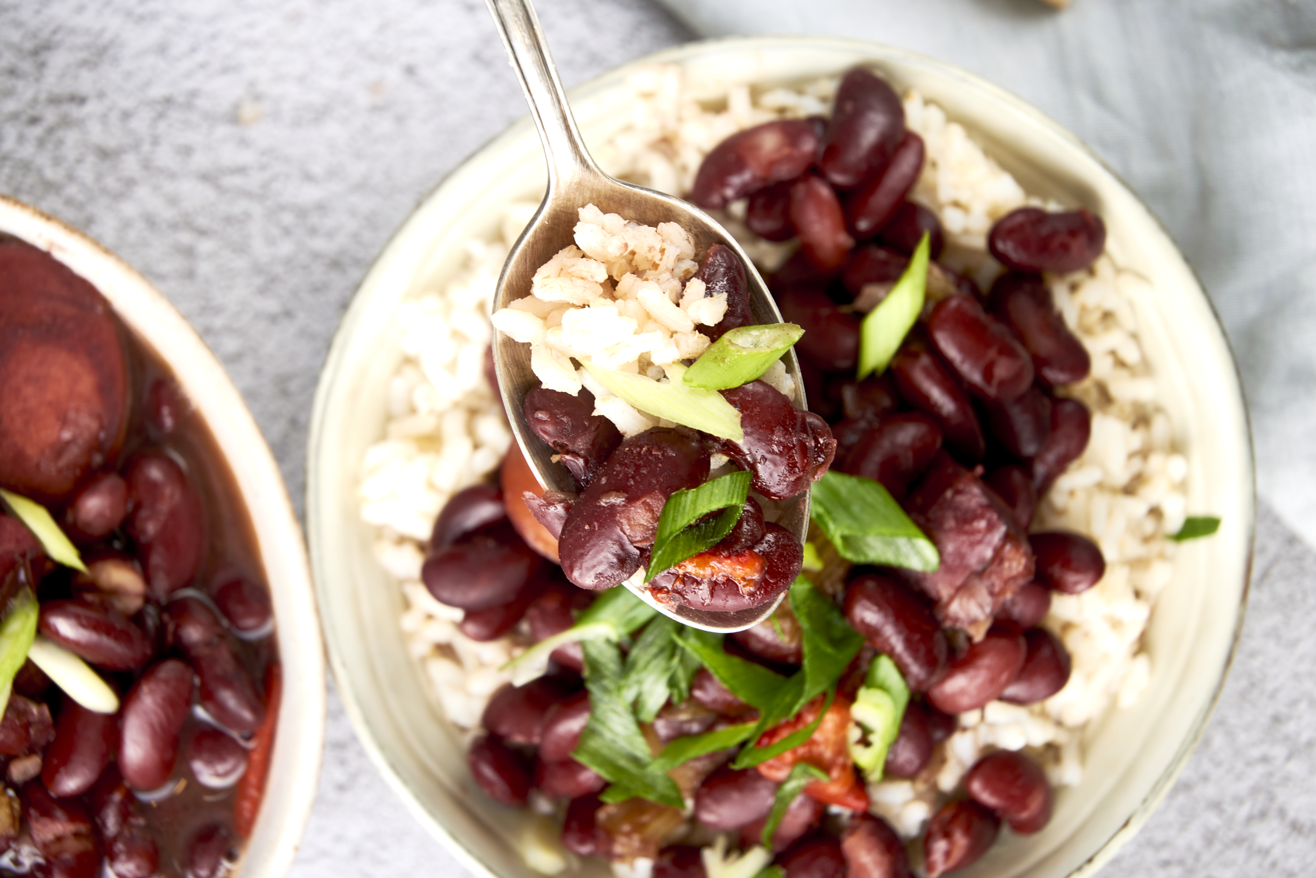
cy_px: 439
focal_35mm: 90
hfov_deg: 22.6
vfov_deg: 15.2
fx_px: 3290
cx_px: 658
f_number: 8
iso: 100
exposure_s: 1/100
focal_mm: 60
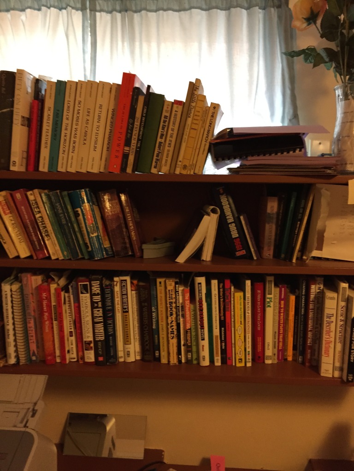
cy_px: 236
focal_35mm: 29
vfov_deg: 61.7
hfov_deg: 48.2
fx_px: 395
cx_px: 177
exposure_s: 1/30
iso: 200
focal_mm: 4.15
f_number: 2.2
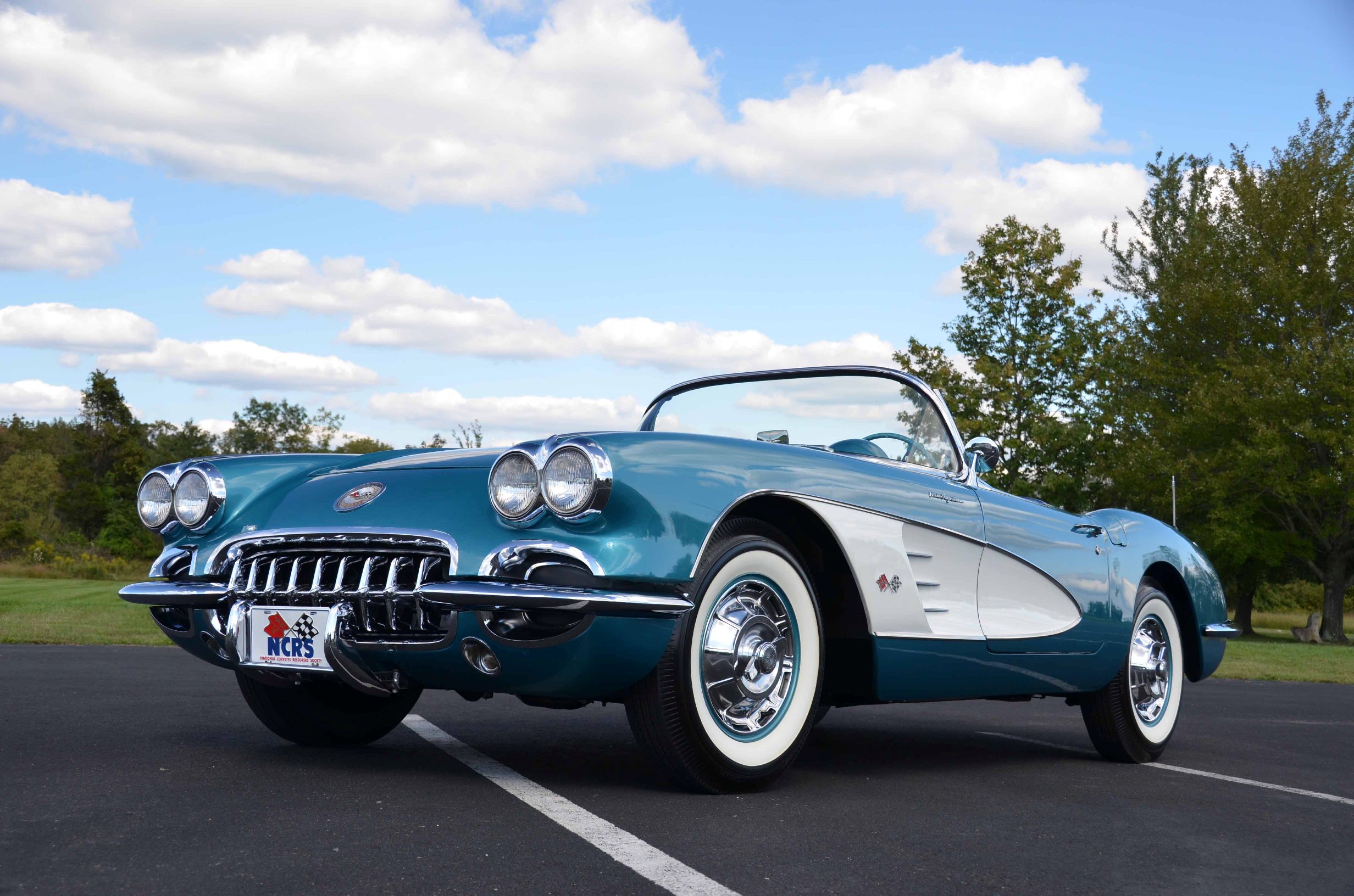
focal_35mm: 44
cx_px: 677
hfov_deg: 45.0
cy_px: 448
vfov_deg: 30.7
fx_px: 1633
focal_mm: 29
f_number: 7.1
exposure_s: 1/200
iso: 200
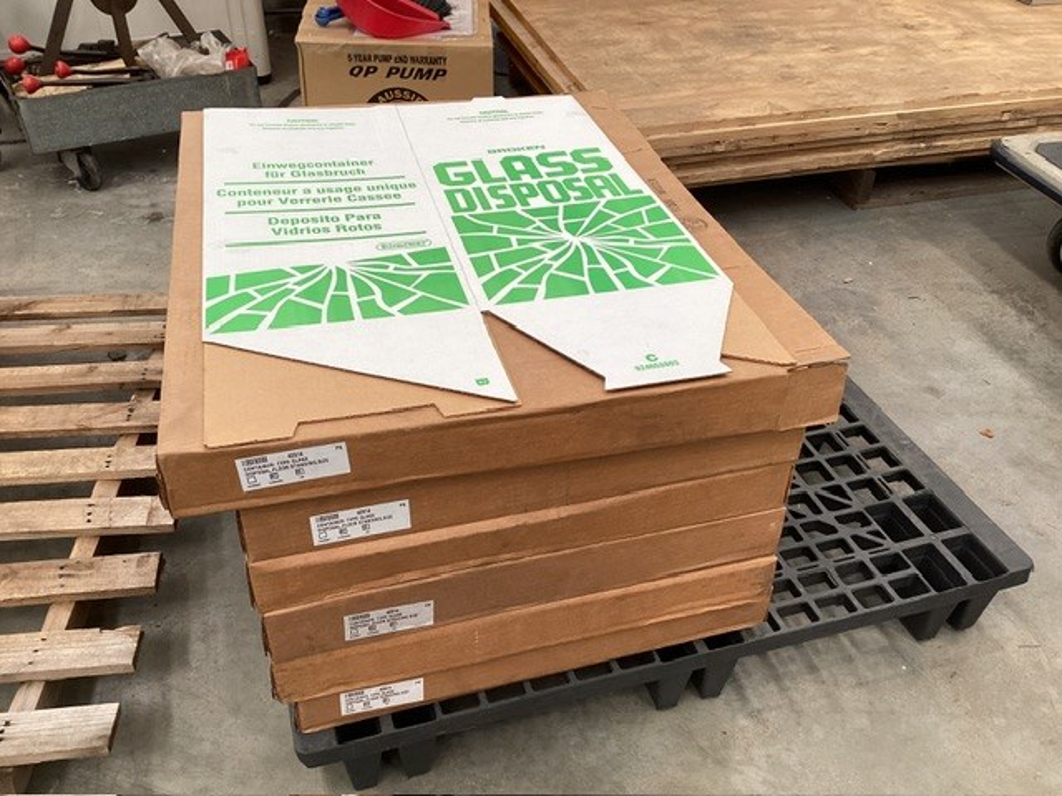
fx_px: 951
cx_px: 531
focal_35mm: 31
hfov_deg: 58.4
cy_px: 398
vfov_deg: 45.4
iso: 80
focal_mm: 3.3
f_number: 2.4
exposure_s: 1/100
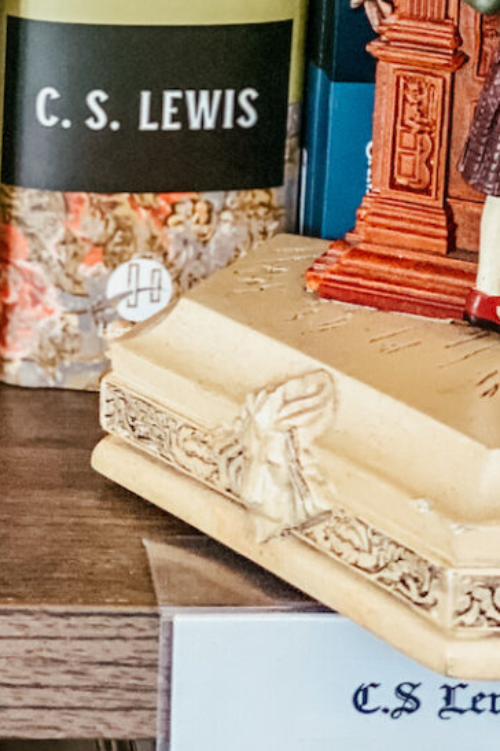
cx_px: -129
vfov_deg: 13.2
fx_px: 3170
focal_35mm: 152
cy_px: -135
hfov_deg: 8.9
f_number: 2
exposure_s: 1/40
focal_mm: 6
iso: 200
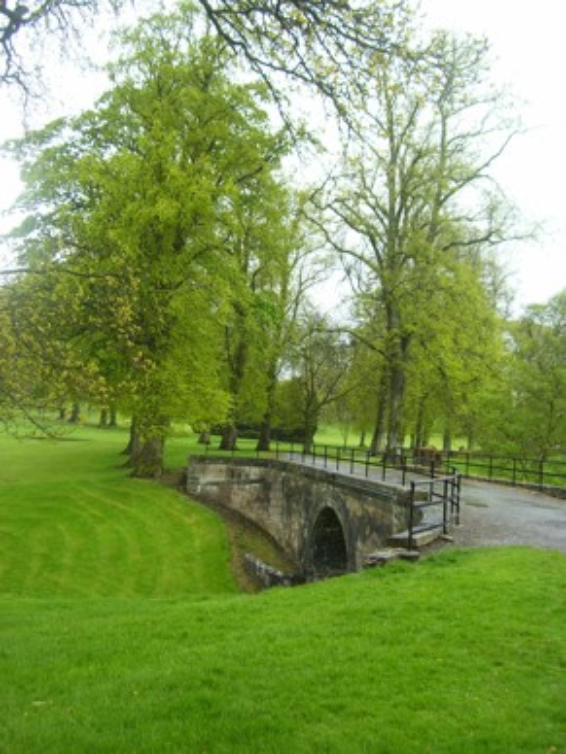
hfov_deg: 38.7
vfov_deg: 50.1
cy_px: 377
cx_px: 283
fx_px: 807
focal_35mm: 37
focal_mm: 6
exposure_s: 1/500
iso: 80
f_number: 2.7
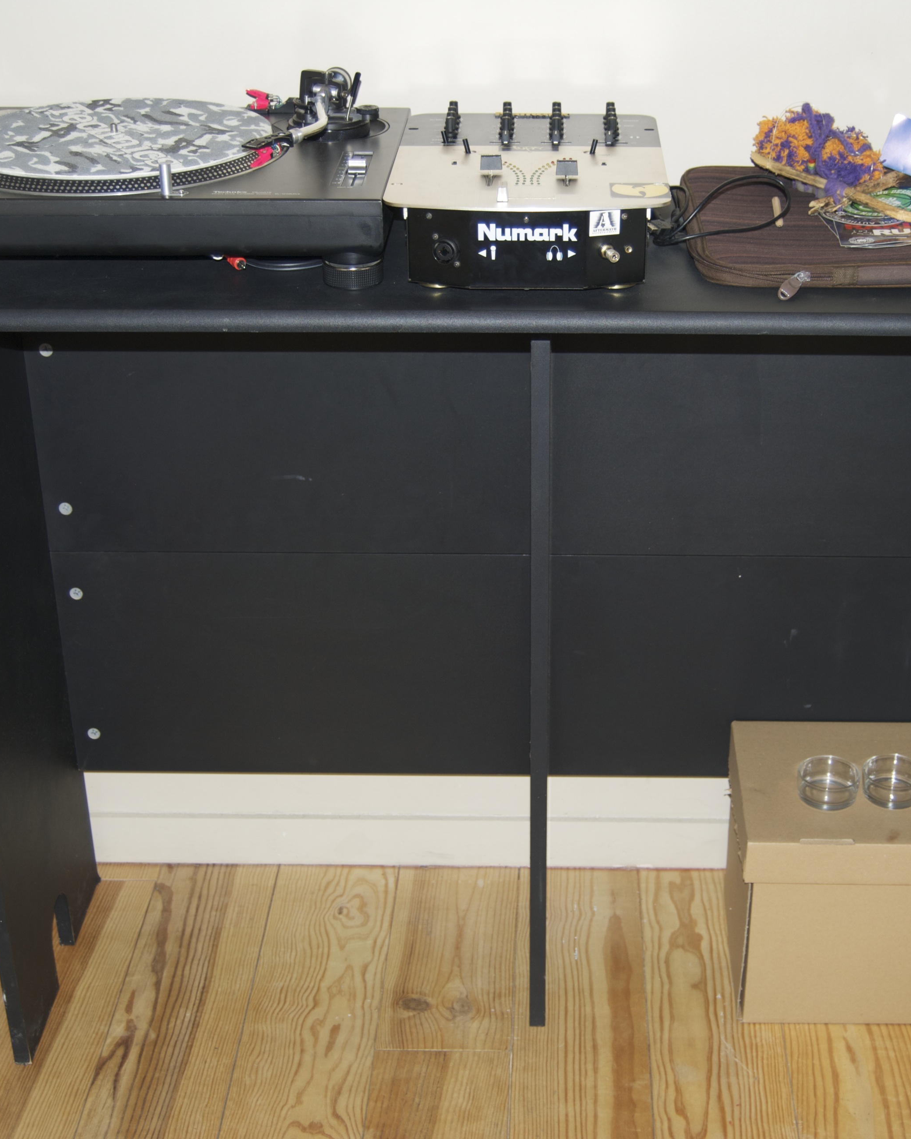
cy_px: 570
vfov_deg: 34.2
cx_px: 524
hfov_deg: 27.6
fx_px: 1854
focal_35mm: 55
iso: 100
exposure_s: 1/125
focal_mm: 26
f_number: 4
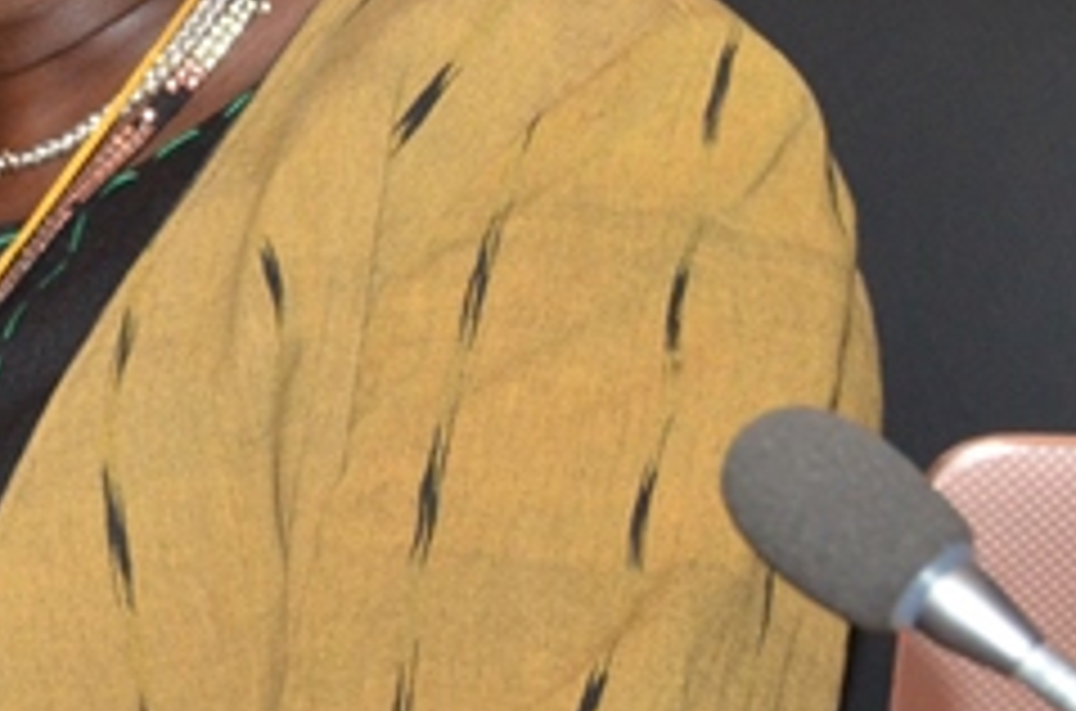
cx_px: -684
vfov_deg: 7.8
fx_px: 5237
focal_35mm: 176
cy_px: 108
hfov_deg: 11.1
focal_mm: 35
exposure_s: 1/125
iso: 1600
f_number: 7.1
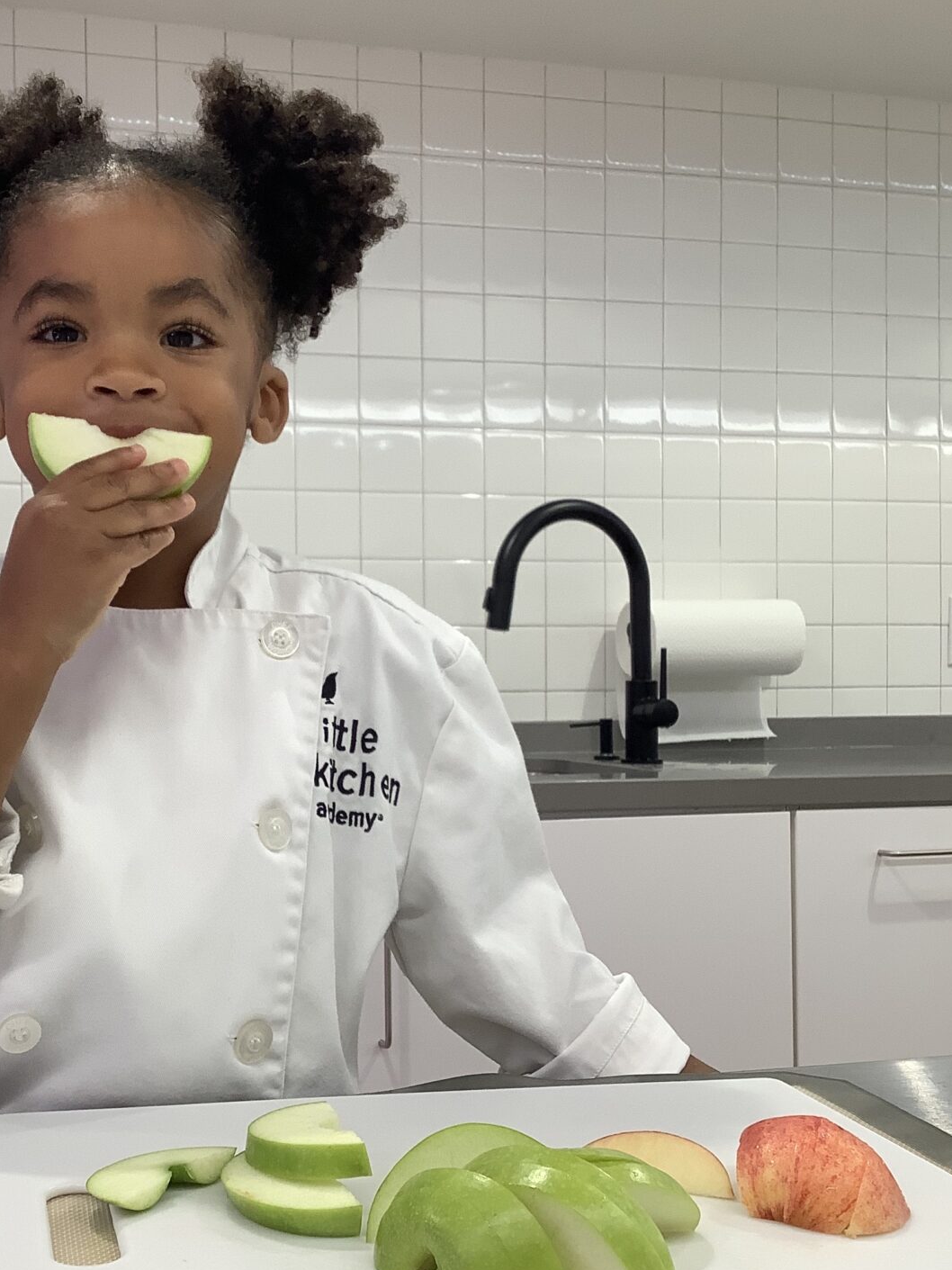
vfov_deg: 42.0
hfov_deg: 31.8
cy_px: 690
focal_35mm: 45
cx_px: 273
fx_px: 1650
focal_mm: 3.3
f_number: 2.4
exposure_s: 1/60
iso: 64
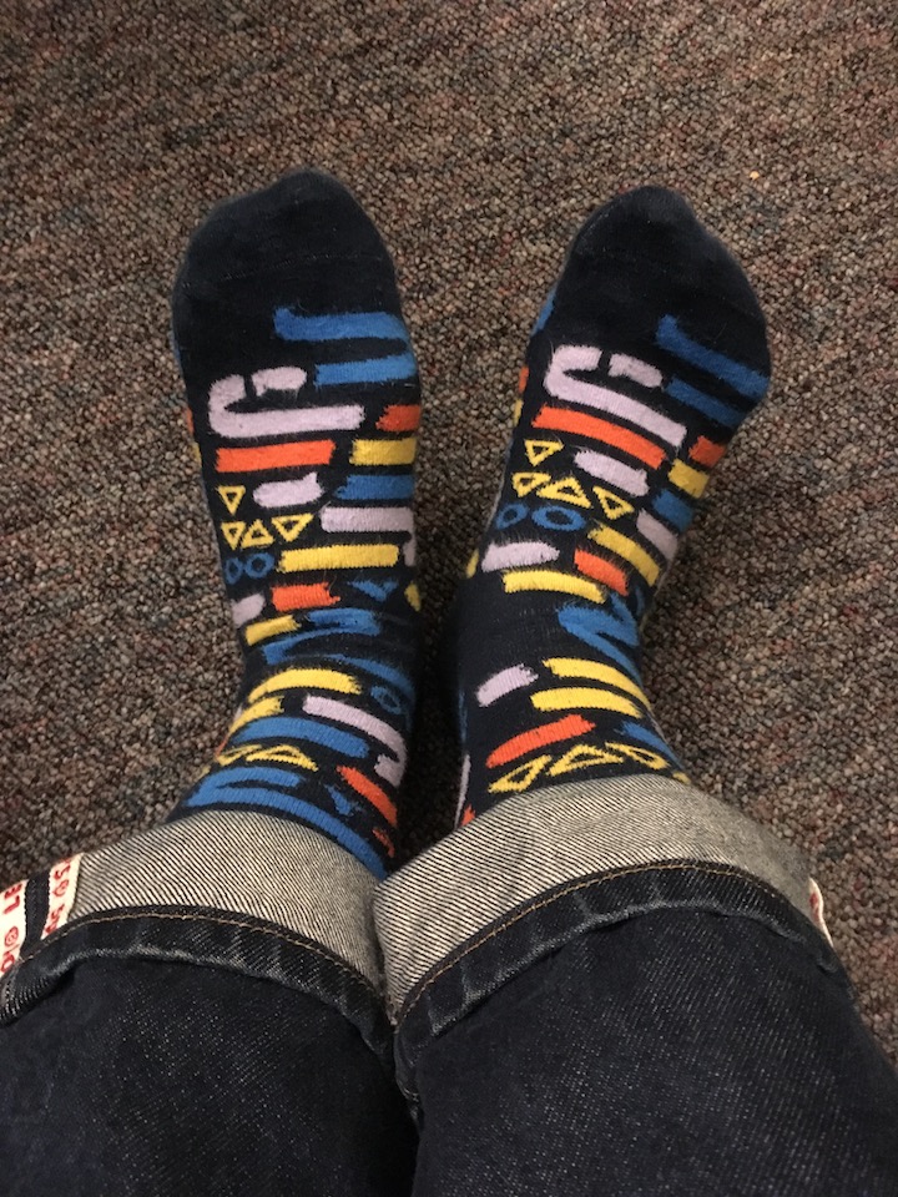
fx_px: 1003
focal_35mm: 29
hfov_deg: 48.2
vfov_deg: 61.7
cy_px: 598
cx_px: 449
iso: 500
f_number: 2.2
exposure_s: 1/15
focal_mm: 4.15
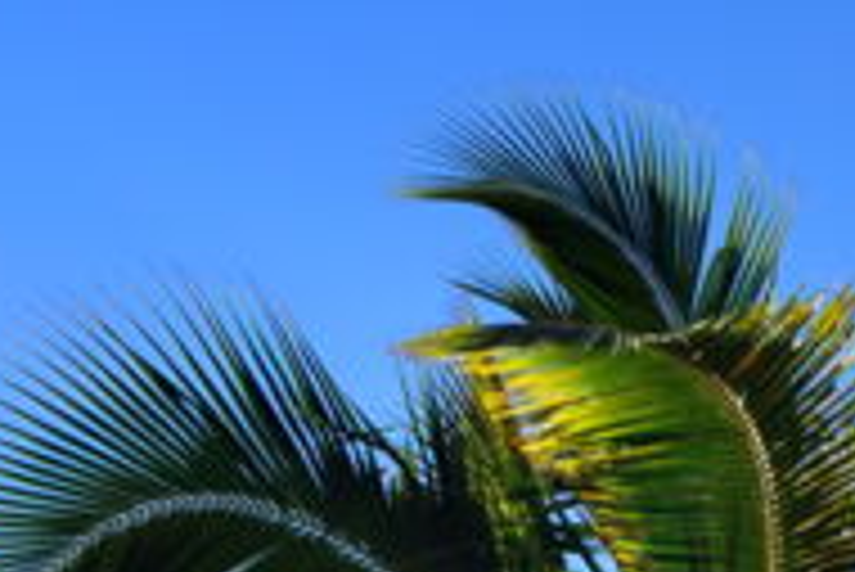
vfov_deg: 7.6
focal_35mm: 170
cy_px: 1281
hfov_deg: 10.5
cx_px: 1984
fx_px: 4040
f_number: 4
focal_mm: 18
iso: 100
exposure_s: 1/250
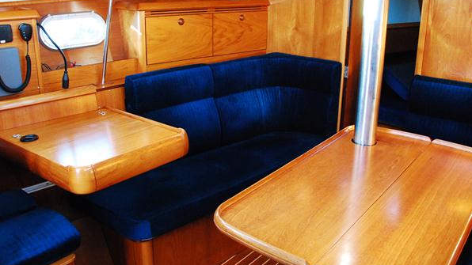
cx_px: 232
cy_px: 108
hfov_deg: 58.0
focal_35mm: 34
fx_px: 425
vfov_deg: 34.5
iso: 1600
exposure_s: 1/60
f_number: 4
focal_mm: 18
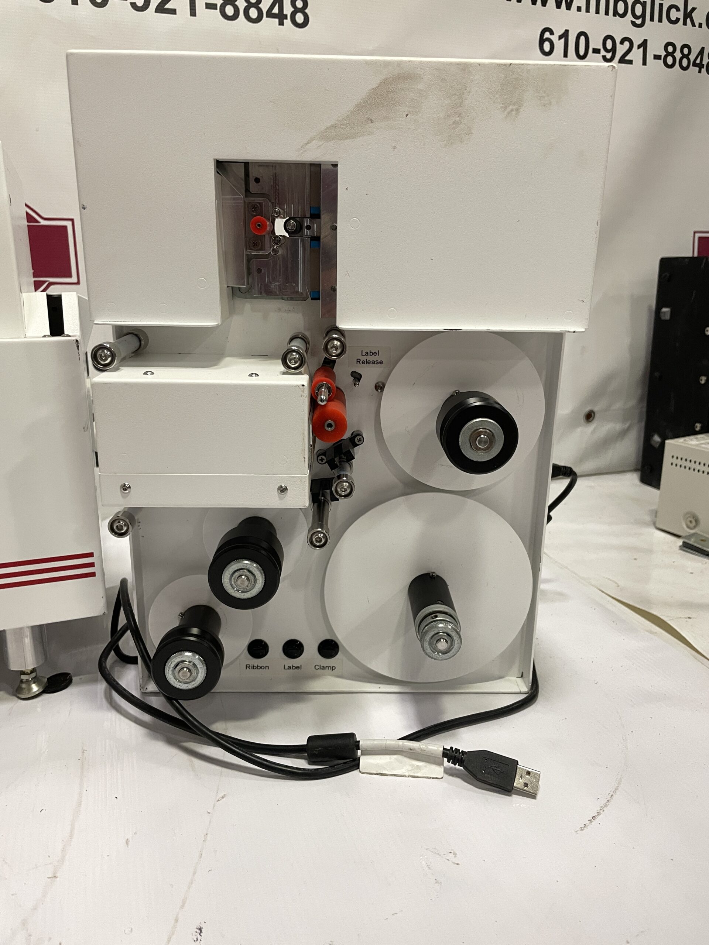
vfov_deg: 67.3
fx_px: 710
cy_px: 472
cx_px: 354
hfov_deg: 53.1
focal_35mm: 26
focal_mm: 4.2
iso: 160
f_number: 1.6
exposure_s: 1/60
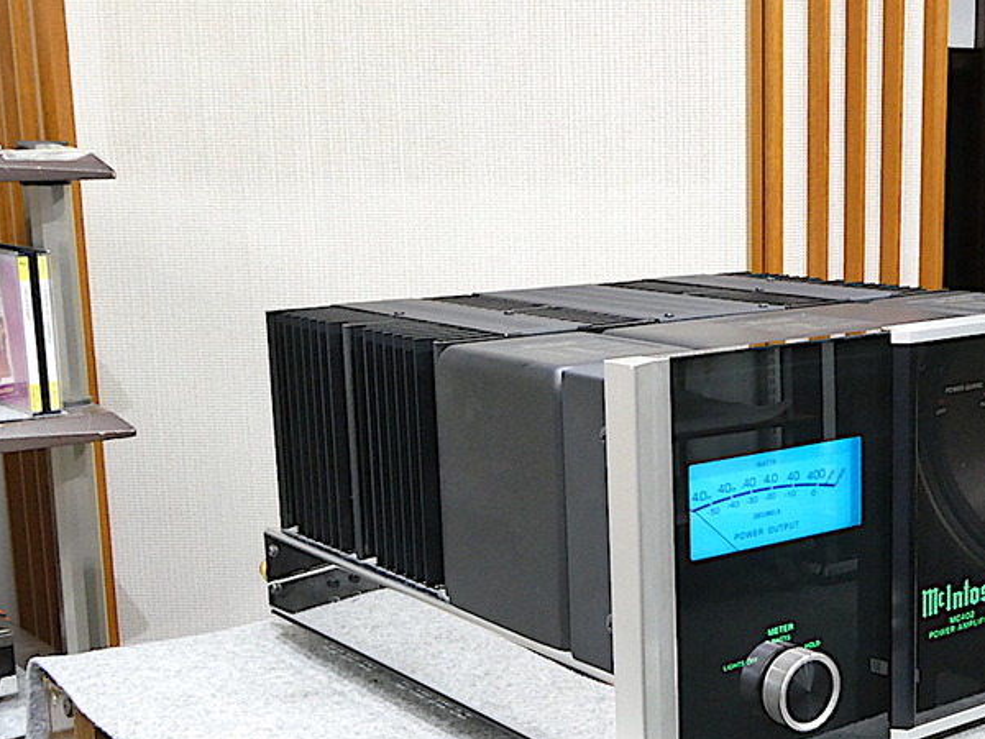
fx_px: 1593
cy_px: 483
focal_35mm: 56
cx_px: 721
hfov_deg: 33.8
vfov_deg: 26.0
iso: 400
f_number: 8
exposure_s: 1/2
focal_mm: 6.3
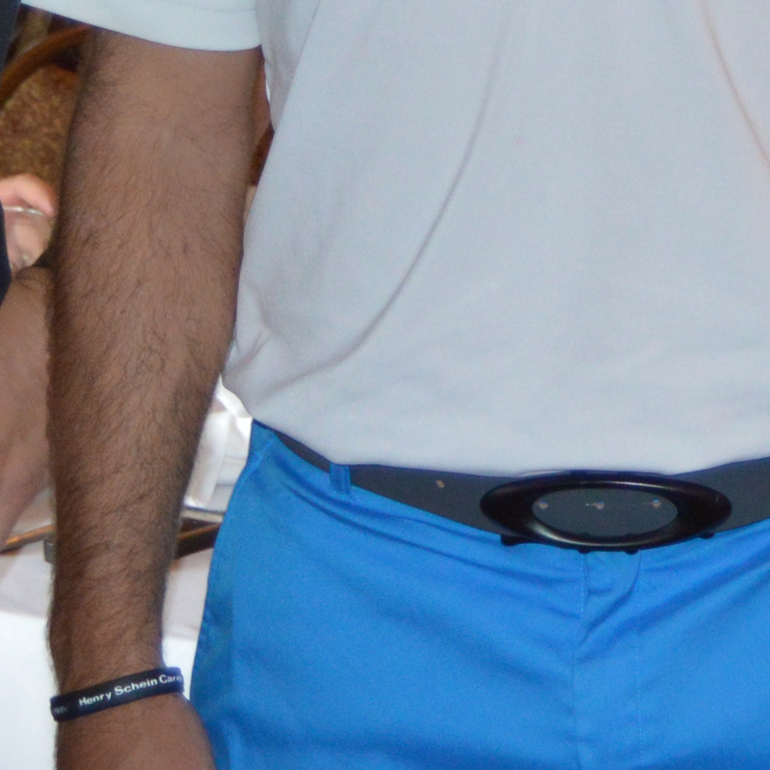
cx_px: 575
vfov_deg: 8.4
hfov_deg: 8.6
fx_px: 5109
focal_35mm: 203
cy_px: -397
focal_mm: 30
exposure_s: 1/60
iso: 800
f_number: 4.2
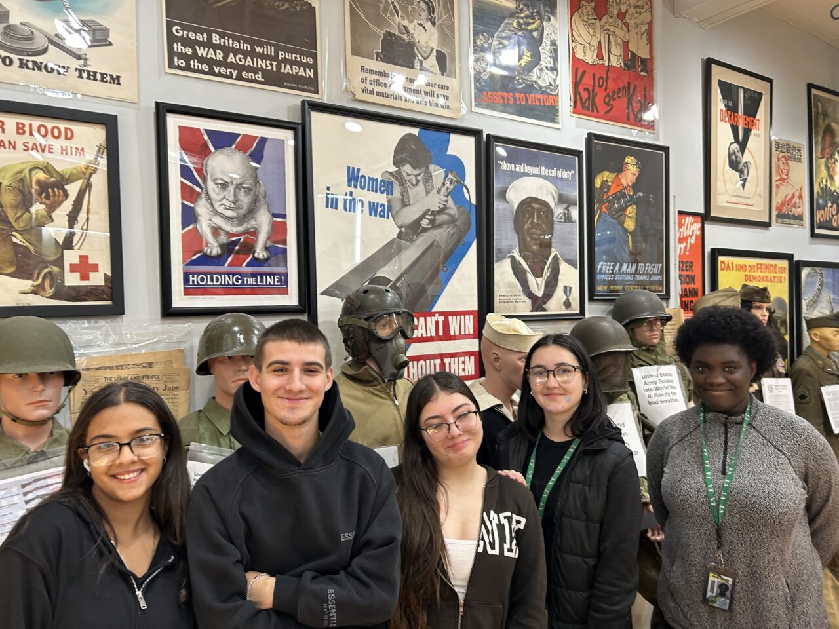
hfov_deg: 67.3
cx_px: 420
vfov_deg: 53.1
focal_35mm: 26
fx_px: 630
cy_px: 314
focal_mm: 5.7
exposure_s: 1/60
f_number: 1.5
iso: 160
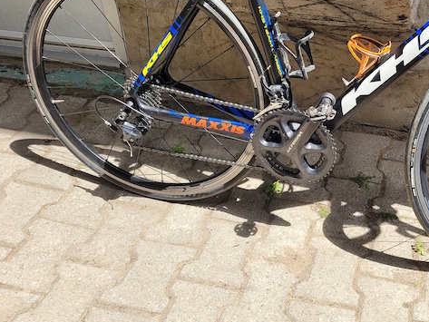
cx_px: 356
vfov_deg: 32.3
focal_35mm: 44
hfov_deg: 40.8
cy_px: 85
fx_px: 545
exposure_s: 1/1111
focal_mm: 5.4
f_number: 1.8
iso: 40
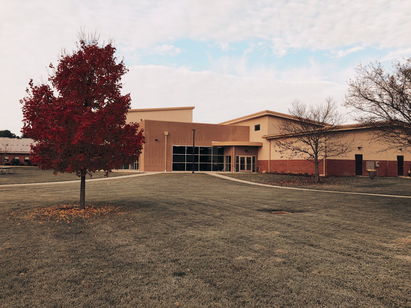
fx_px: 332
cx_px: 206
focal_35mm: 28
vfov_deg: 49.7
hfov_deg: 63.4
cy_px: 154
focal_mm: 3.99
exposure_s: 1/421
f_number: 1.8
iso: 20
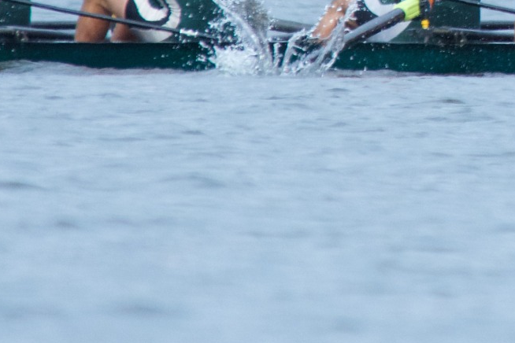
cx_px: 605
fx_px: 39380
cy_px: -259
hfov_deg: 0.7
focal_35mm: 2753
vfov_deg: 0.5
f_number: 6.3
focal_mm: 400
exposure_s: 1/2000
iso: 1000
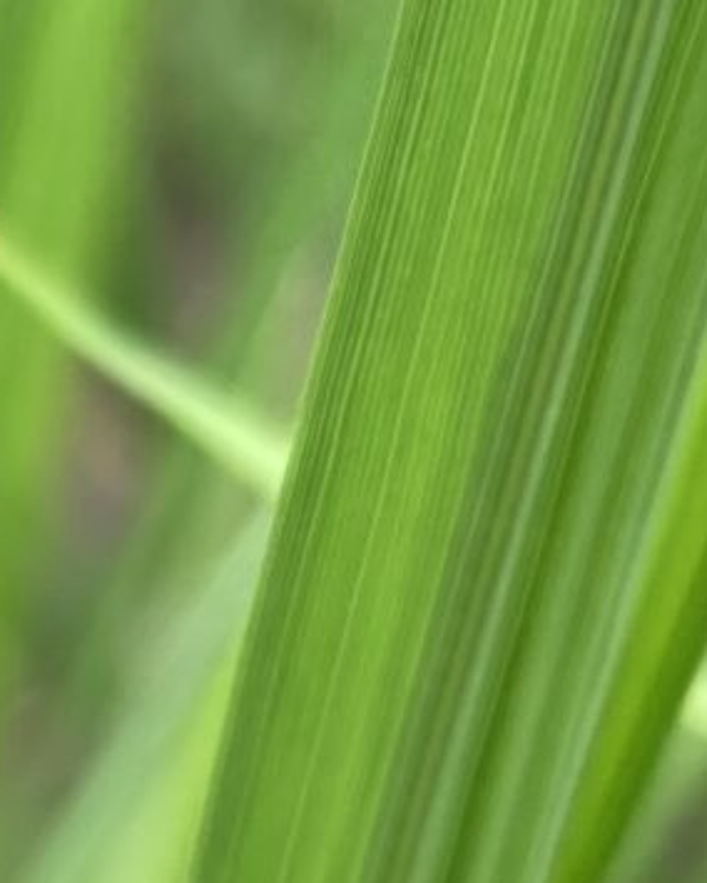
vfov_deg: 12.9
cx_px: -752
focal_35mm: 148
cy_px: 816
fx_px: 3871
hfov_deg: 9.7
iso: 25
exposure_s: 1/122
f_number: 1.8
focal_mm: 3.99
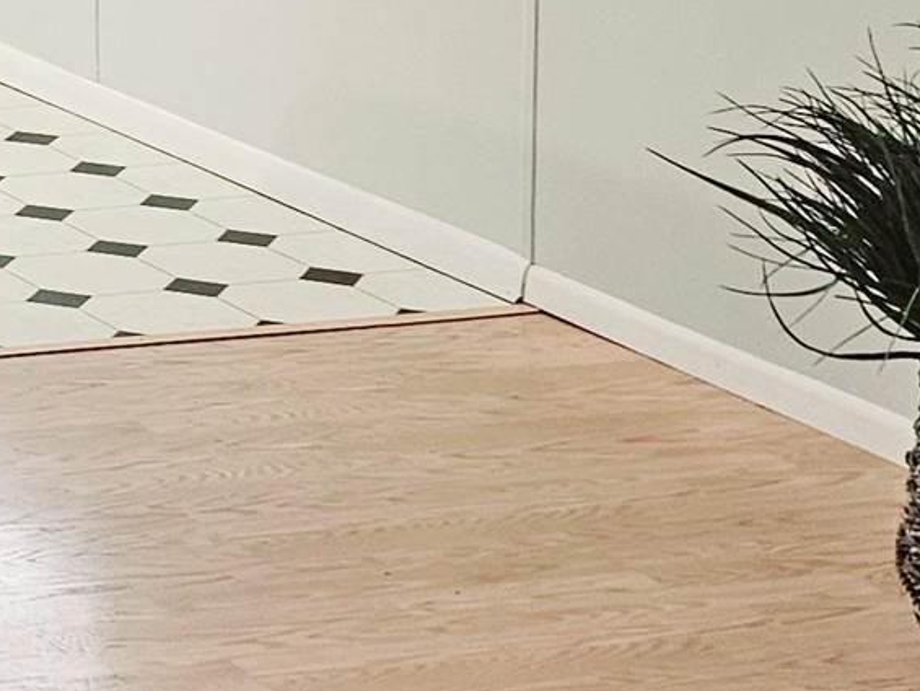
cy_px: -460
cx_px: -1084
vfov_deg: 11.2
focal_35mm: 125
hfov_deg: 13.0
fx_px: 3323
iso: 160
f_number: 1.7
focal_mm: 6.3
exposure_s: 1/120
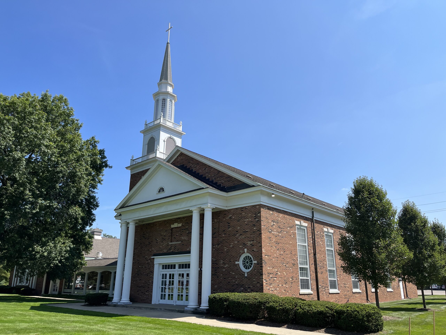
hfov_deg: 67.3
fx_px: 335
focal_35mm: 26
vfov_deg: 53.1
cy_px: 168
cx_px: 223
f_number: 1.6
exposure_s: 1/3521
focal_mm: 5.1
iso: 50
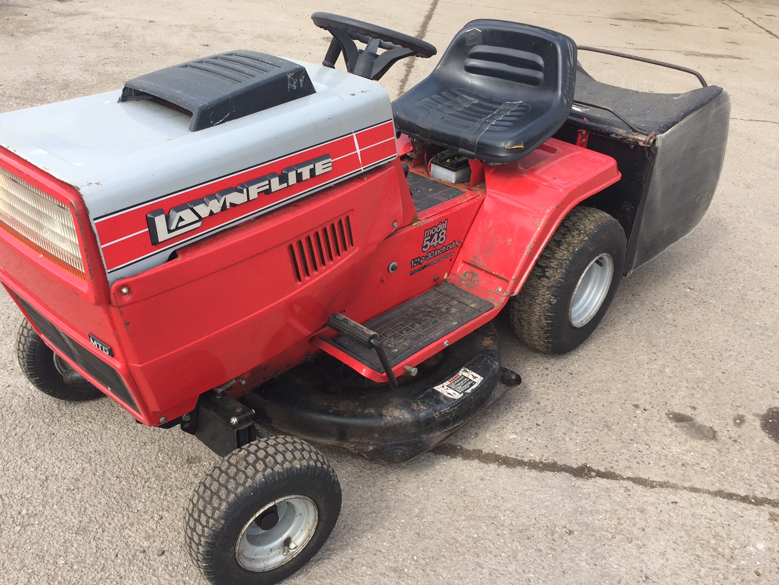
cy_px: 290
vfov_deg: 43.0
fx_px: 743
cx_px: 354
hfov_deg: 55.3
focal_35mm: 33
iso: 32
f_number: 2.2
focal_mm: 4.15
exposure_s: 1/682
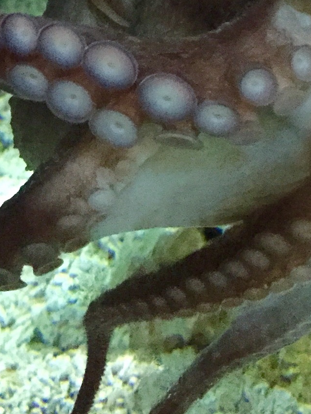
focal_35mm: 68
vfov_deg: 26.9
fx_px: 814
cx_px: 273
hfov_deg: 21.2
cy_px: -6
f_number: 2.2
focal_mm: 4.15
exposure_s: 1/15
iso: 1250
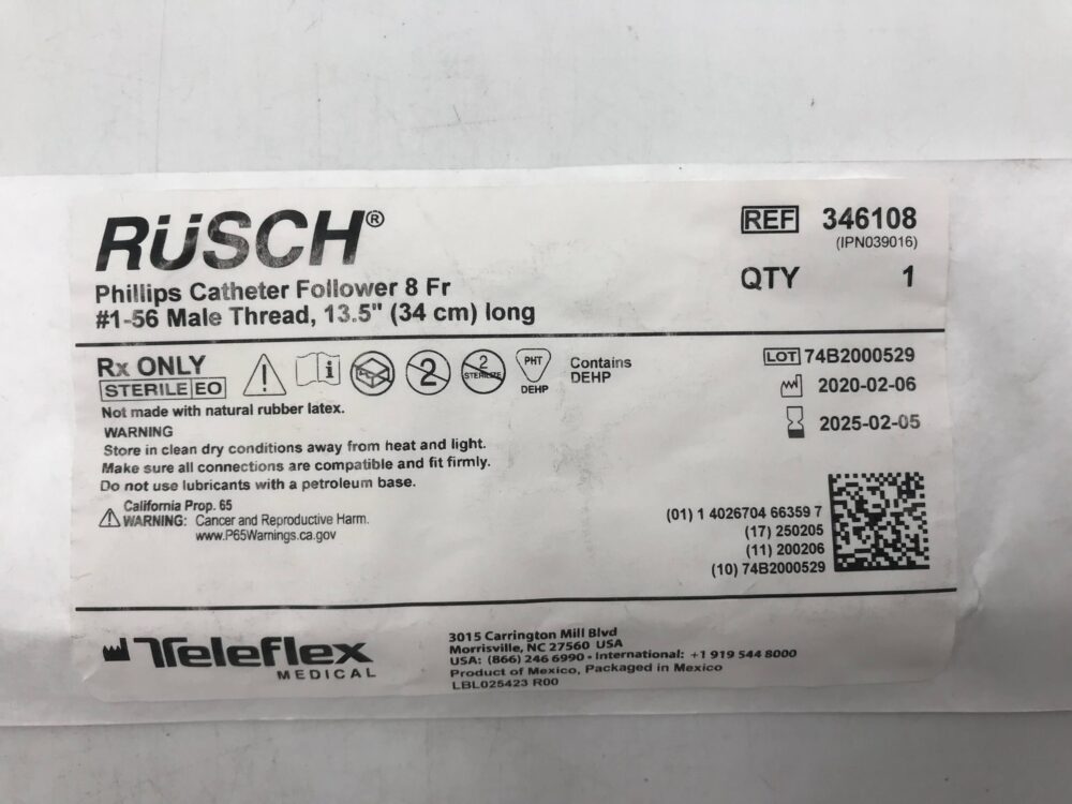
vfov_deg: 49.7
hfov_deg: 63.4
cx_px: 536
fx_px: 867
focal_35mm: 28
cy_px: 402
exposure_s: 1/170
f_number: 1.8
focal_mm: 3.99
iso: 20
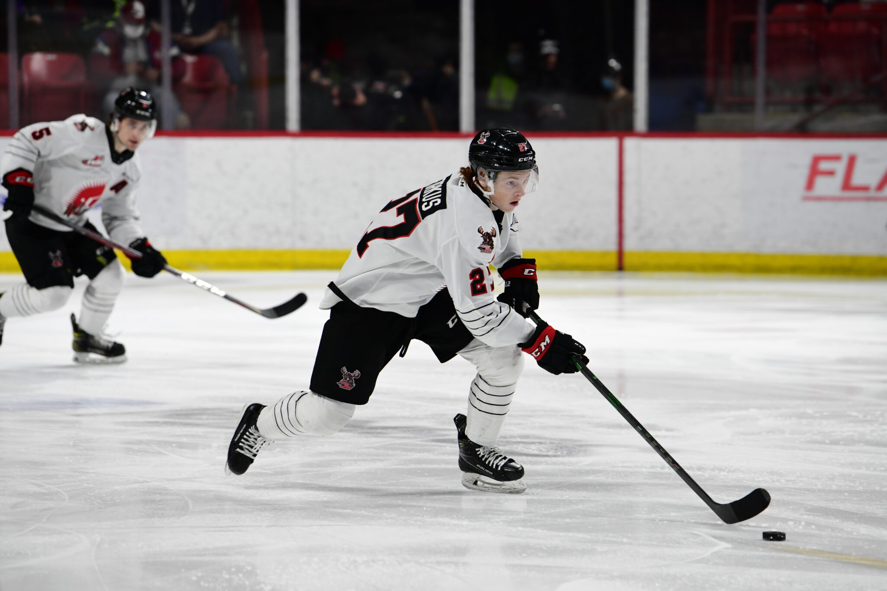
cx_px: 444
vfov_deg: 6.9
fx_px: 4927
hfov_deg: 10.3
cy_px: 296
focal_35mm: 200
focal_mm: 200
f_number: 4
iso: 1600
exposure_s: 1/800
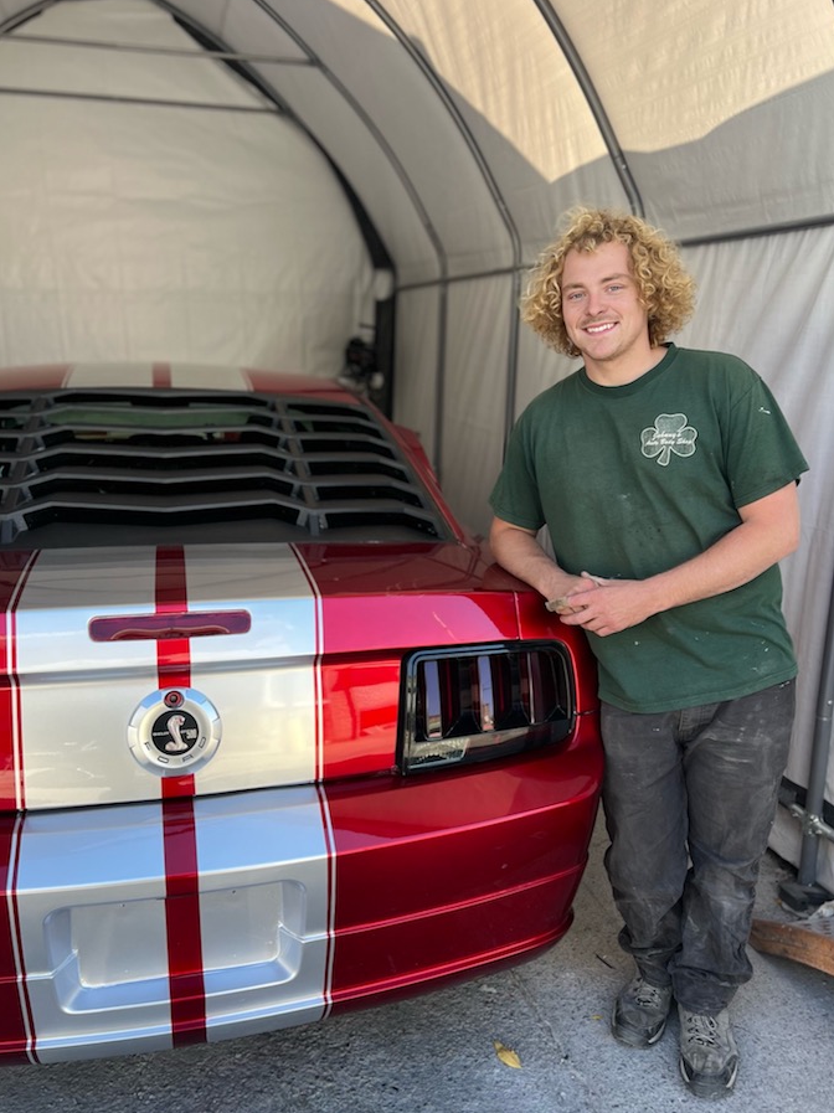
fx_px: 932
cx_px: 413
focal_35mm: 29
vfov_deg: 61.7
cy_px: 557
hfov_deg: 48.2
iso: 40
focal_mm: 5.7
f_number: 1.5
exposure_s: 1/268
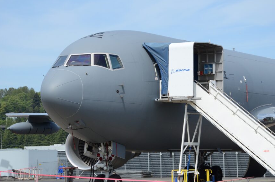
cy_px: 103
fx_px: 1026
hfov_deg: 15.3
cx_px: 156
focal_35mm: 135
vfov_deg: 10.1
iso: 500
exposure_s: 1/1250
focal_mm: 75
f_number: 9
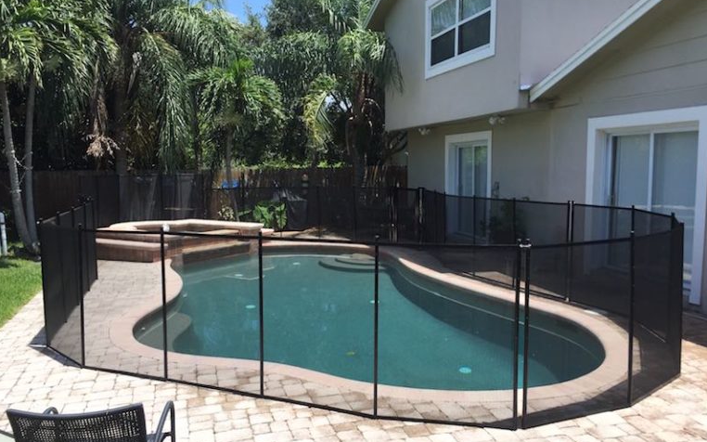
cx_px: 353
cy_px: 231
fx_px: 597
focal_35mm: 31
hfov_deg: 61.2
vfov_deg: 40.6
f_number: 2.2
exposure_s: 1/1582
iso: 32
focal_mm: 4.15
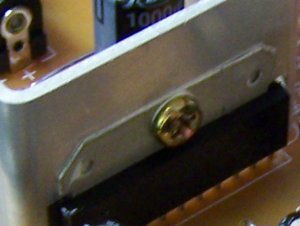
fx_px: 1760
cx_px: 393
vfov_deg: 7.2
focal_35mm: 203
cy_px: 312
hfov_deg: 9.6
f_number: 2.8
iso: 140
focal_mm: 6.3
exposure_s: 1/8
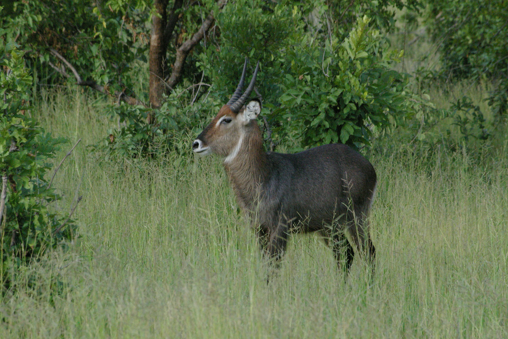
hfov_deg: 6.4
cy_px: 177
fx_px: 4529
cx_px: 255
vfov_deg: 4.3
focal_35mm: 321
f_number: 9.5
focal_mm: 200
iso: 1600
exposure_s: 1/500
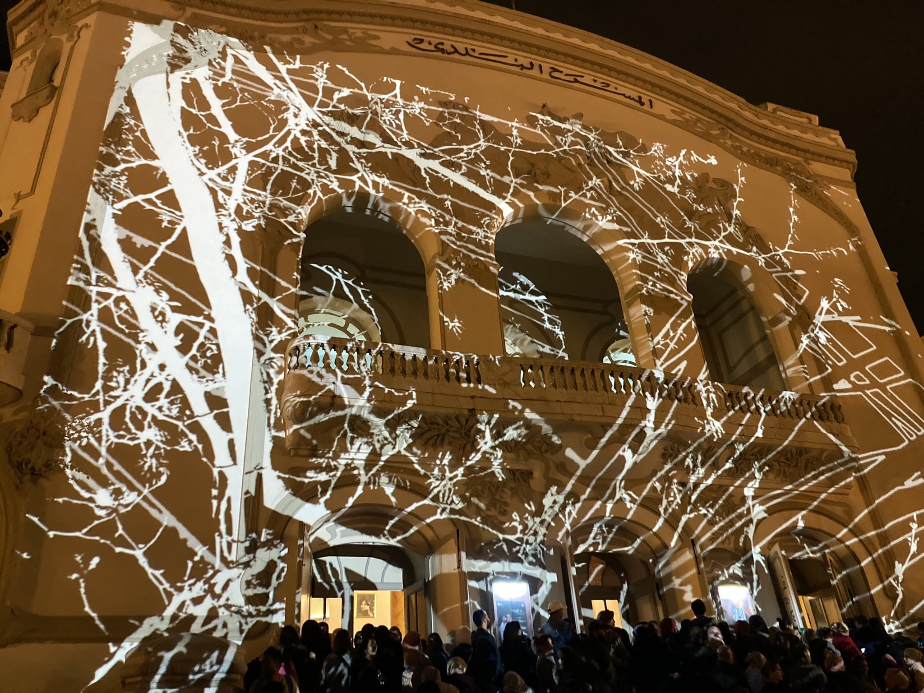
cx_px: 462
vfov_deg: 49.7
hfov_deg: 63.4
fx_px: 747
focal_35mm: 28
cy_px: 346
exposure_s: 1/24
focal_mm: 3.99
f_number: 1.8
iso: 640
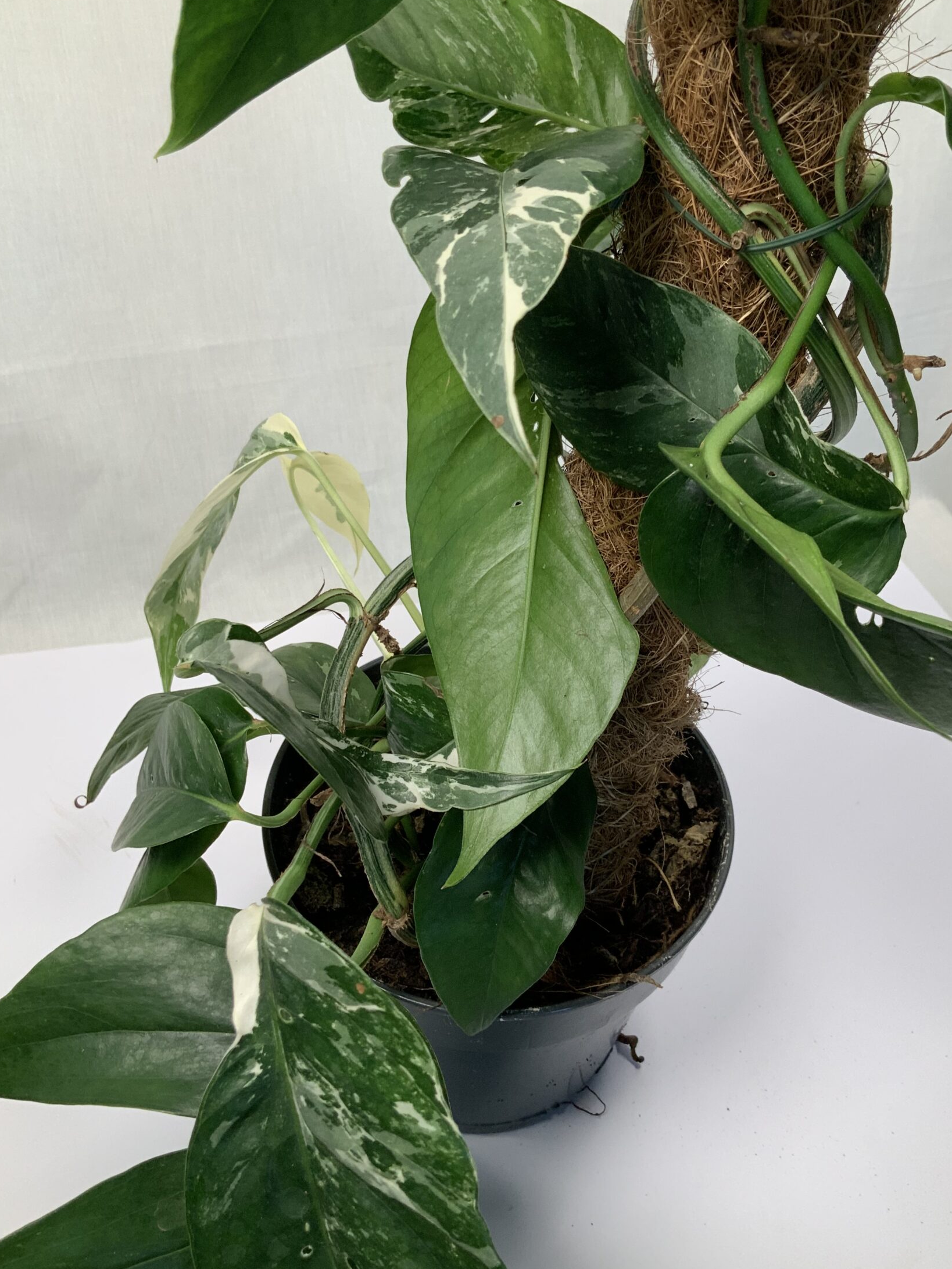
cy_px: 624
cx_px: 506
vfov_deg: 54.0
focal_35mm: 34
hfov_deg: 41.8
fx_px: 1247
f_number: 1.8
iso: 40
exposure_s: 1/120
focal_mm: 3
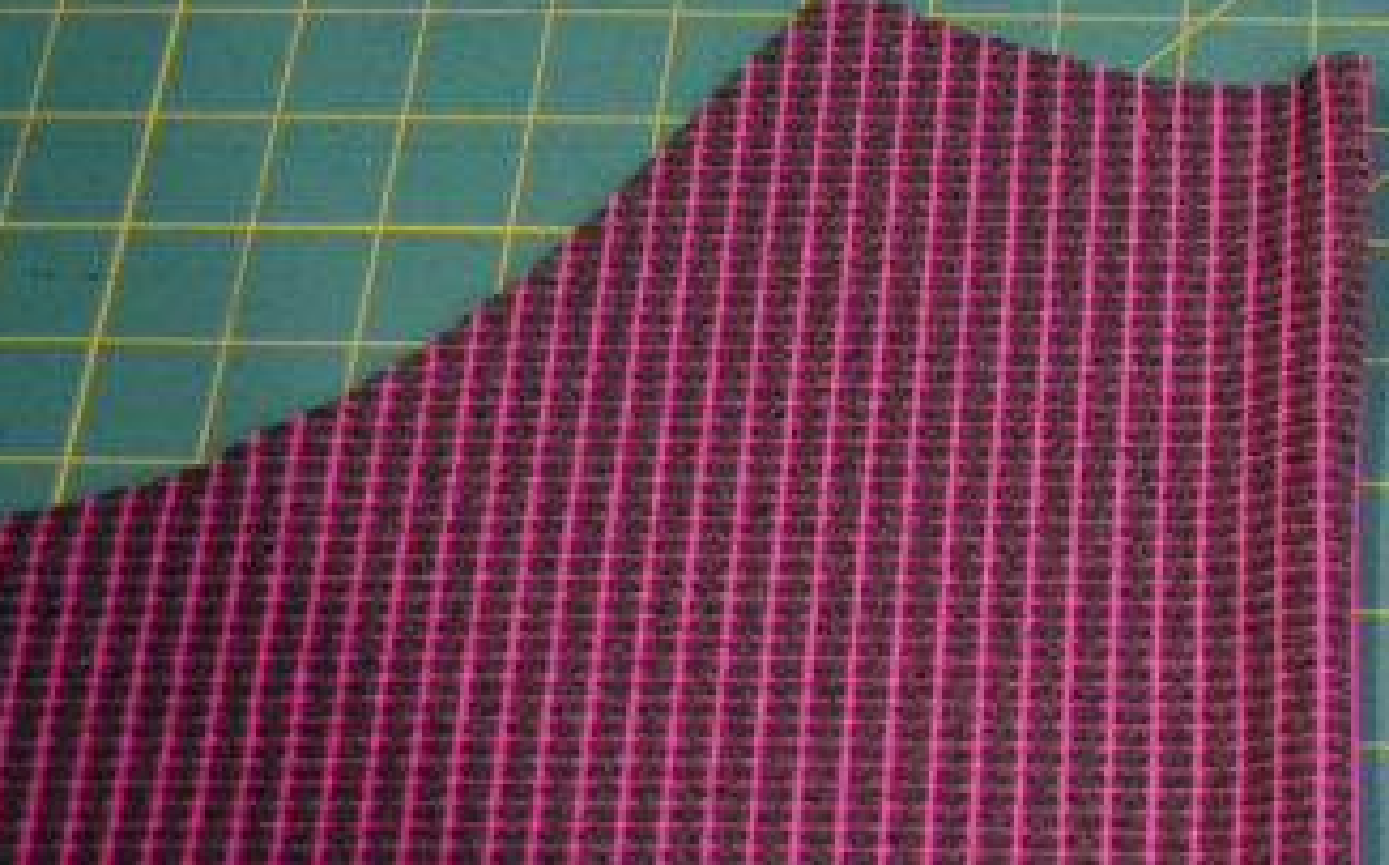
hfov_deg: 29.3
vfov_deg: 19.8
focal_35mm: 65
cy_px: 673
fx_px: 2458
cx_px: 1419
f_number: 3.5
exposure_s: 1/50
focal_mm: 18
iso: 800
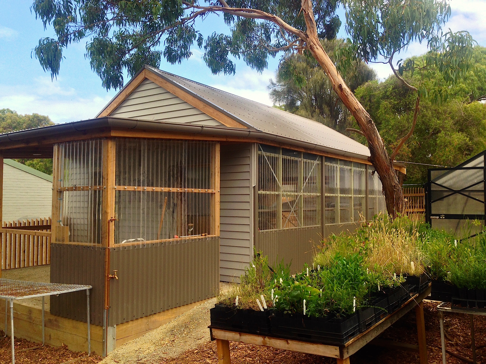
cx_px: 243
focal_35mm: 33
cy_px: 182
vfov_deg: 42.9
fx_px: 463
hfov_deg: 55.4
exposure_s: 1/630
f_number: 2.4
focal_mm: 4.12
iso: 50
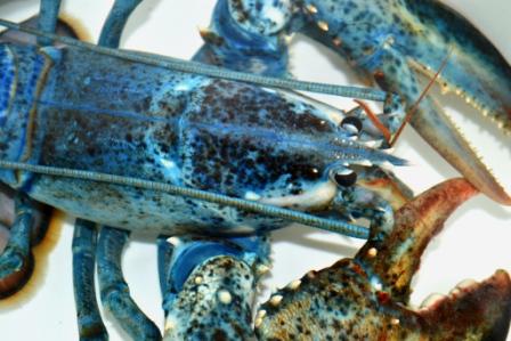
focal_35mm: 82
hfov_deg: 24.6
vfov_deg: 16.6
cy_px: 170
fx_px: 1171
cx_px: 256
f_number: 5.6
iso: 500
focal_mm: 55
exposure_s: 1/60
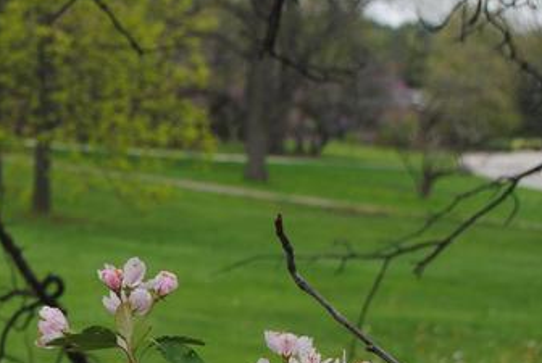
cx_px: -163
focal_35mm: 116
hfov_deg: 16.6
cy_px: 319
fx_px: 1749
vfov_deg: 11.8
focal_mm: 26
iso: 125
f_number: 5.6
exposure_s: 1/125
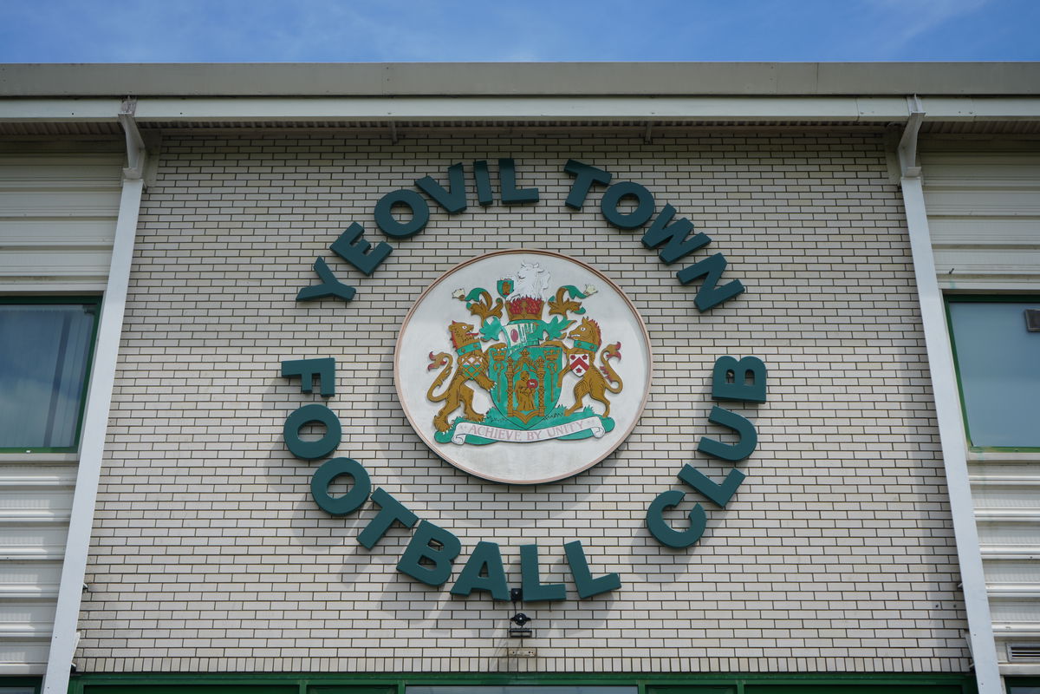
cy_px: 347
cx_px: 520
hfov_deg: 46.4
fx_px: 1213
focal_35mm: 42
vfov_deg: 31.9
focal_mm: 42
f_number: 5
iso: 100
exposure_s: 1/800
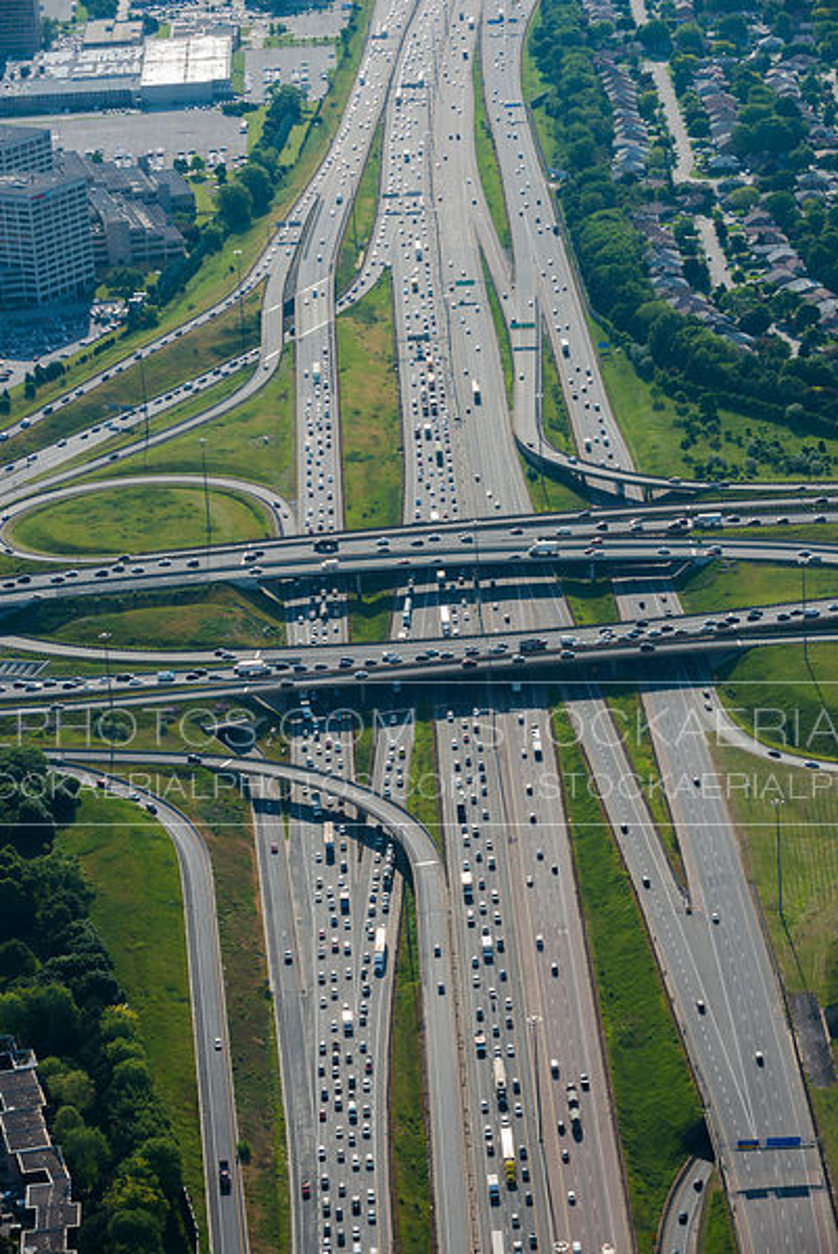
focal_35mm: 110
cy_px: 627
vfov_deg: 18.6
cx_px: 419
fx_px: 3834
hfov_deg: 12.5
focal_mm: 110
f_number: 9
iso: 400
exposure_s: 1/1000
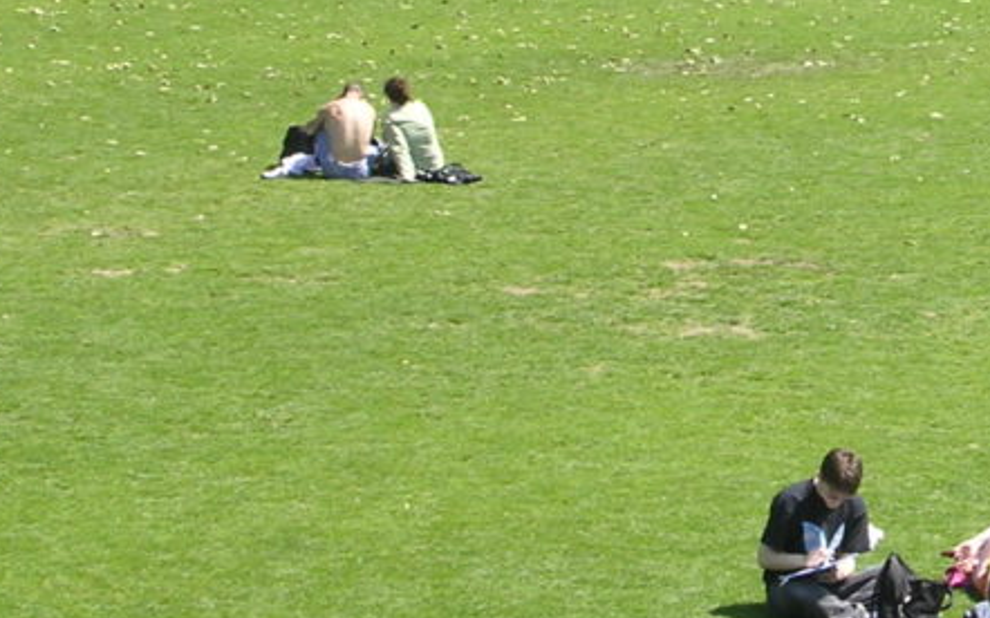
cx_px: 1042
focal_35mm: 199
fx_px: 5368
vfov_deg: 6.6
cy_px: 85
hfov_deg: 10.4
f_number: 4
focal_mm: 12.3
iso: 100
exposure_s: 1/237
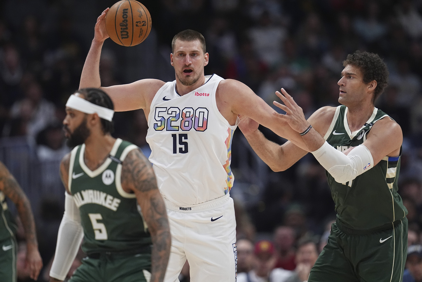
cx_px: 211
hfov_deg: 5.2
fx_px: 4689
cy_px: 141
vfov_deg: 3.4
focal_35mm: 400
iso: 5000
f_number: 3.5
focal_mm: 400
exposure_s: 1/2000
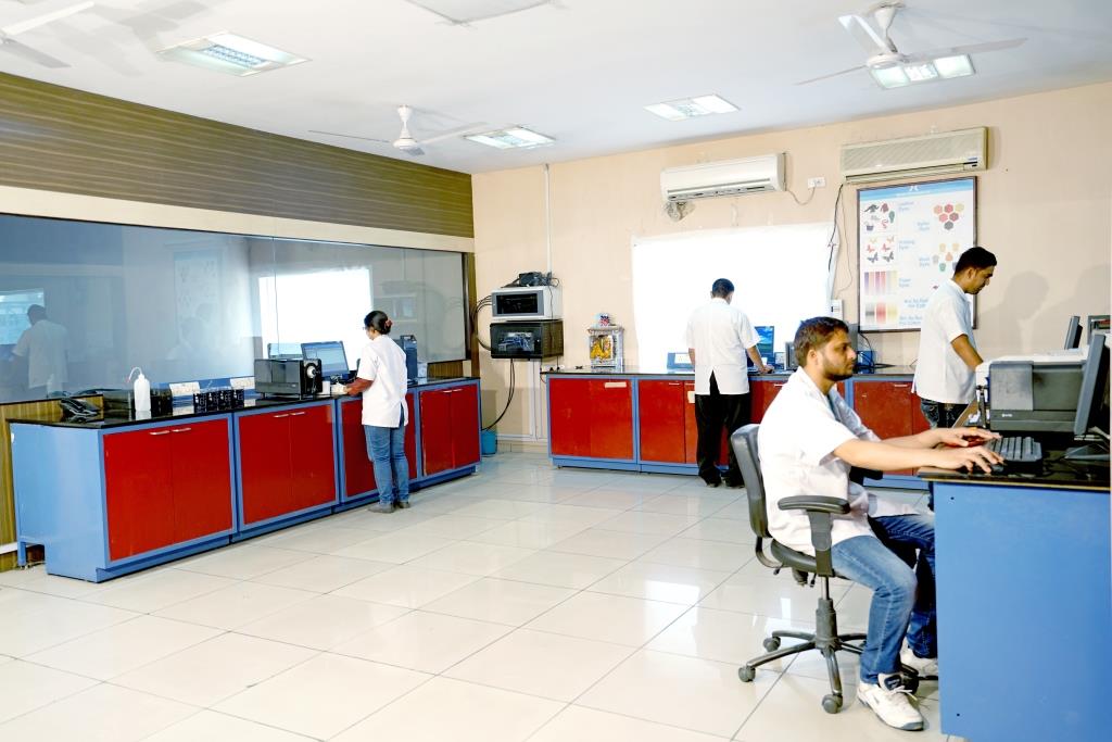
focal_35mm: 29
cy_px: 371
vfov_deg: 45.0
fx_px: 896
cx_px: 556
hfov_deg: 63.7
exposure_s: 1/60
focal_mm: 29
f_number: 4
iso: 400
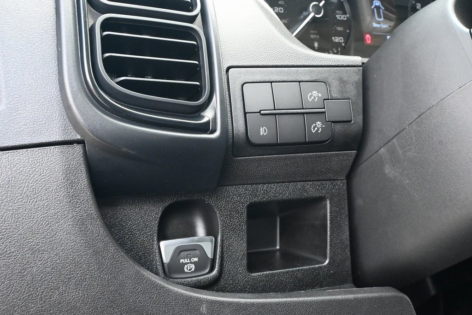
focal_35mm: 38
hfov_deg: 51.3
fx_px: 492
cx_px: 236
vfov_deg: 35.5
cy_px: 158
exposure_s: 1/125
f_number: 9
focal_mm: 25
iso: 6400
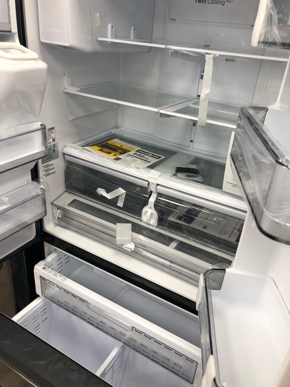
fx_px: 313
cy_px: 194
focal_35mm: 28
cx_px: 145
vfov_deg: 63.4
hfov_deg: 49.7
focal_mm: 3.99
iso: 25
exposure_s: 1/30
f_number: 1.8
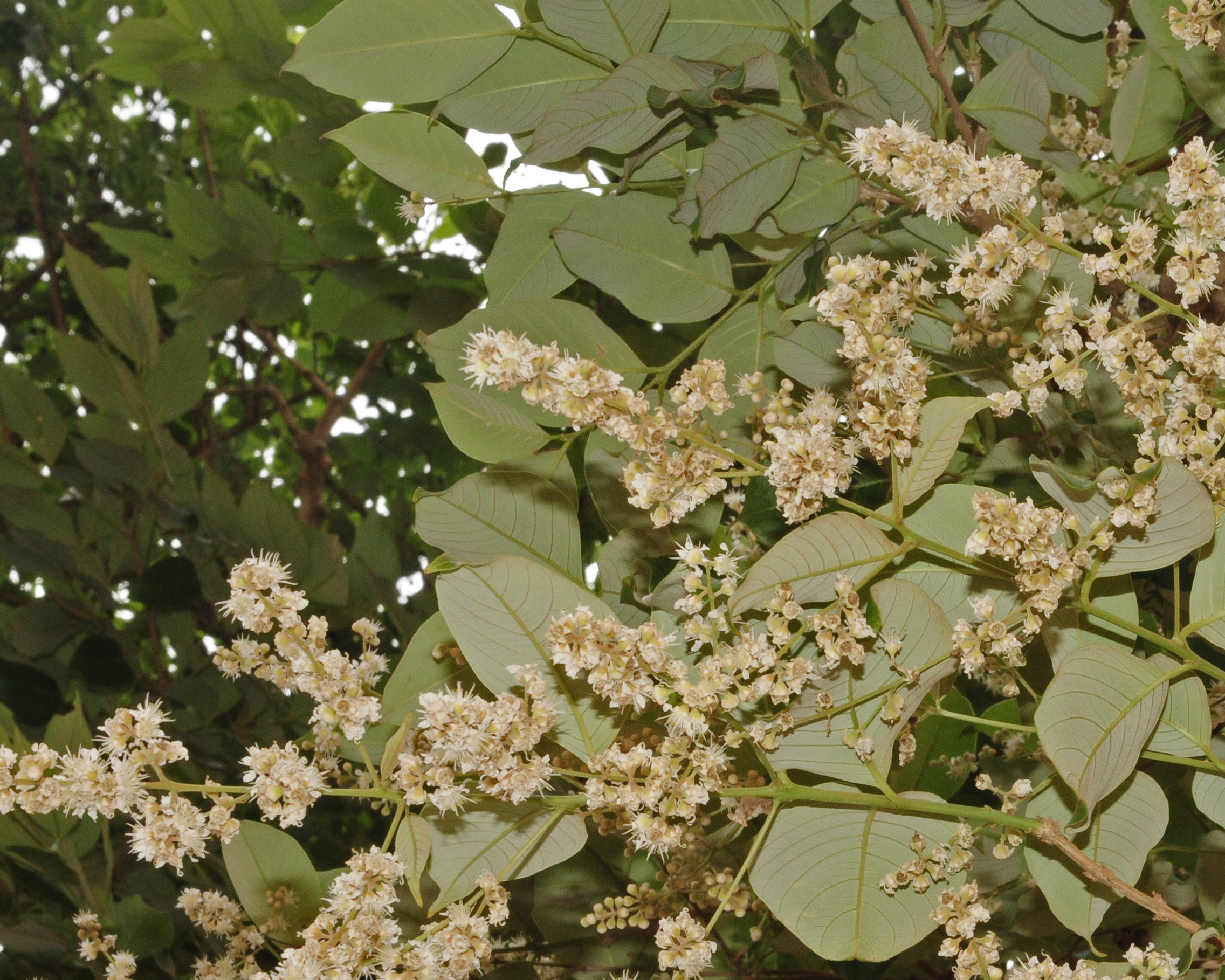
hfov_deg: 13.8
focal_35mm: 138
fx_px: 5004
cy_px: 764
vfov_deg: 11.2
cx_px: 1065
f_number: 16
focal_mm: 52
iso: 640
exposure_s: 1/160
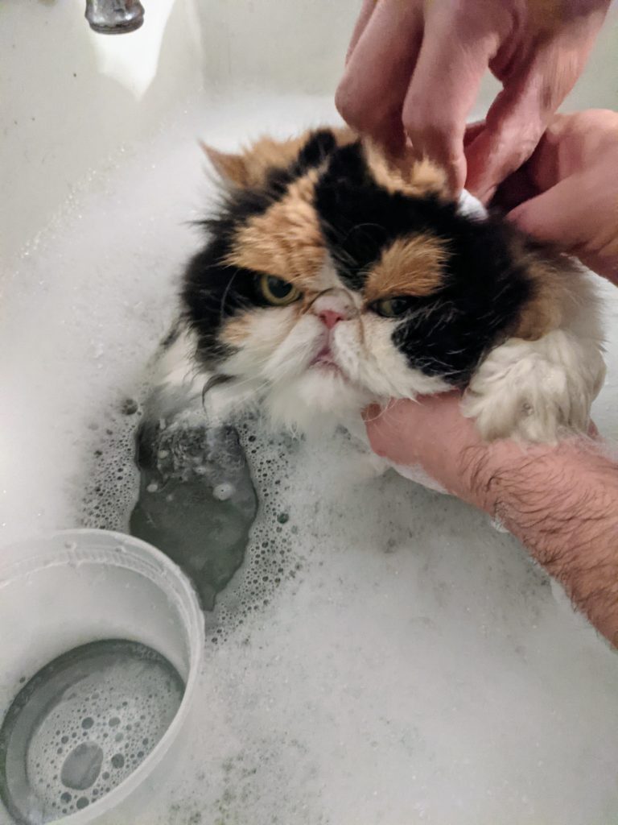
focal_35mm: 27
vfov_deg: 65.3
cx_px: 309
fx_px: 643
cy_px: 412
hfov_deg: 51.4
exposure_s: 1/40
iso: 2323
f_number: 1.73
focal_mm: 4.38
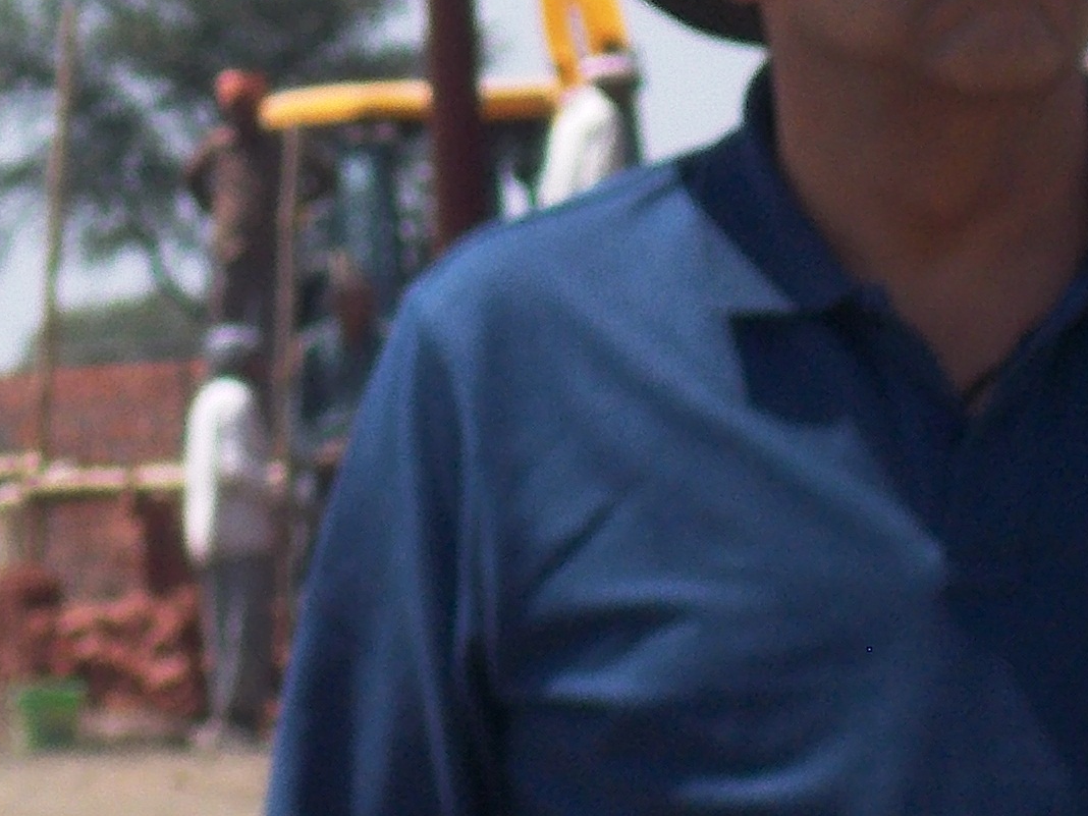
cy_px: 475
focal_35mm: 427
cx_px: -228
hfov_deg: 4.6
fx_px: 13421
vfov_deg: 3.5
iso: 80
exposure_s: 1/400
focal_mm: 17.6
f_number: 5.5
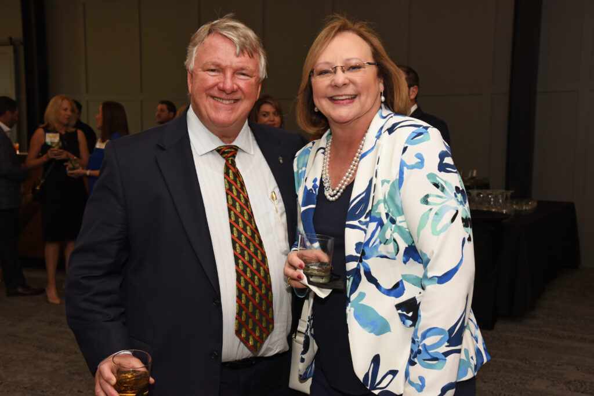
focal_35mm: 46
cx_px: 297
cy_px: 198
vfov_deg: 29.3
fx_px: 759
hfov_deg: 42.7
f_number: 8
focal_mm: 46
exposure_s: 1/60
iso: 1000
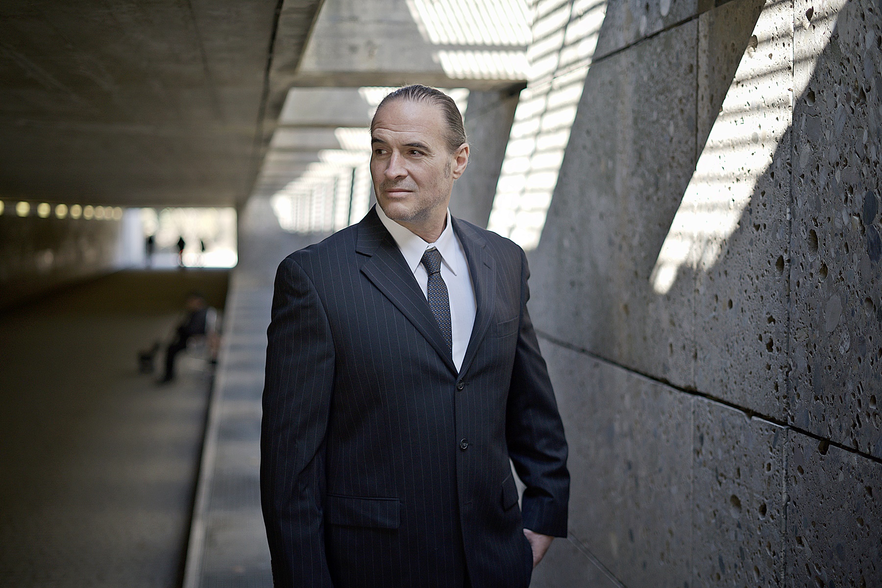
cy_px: 294
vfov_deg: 27.0
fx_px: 1225
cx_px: 441
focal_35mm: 50
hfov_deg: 39.6
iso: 320
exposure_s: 1/640
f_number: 1.8
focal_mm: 50
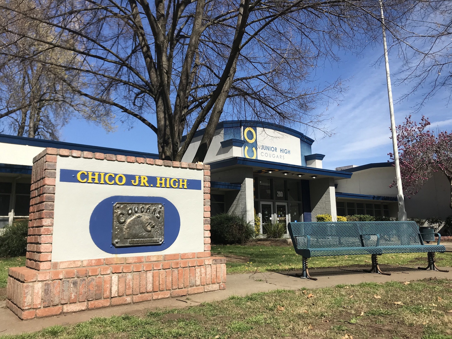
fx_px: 366
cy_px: 170
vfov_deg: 49.8
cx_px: 226
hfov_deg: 63.4
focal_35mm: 28
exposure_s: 1/2994
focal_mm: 3.99
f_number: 1.8
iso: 20
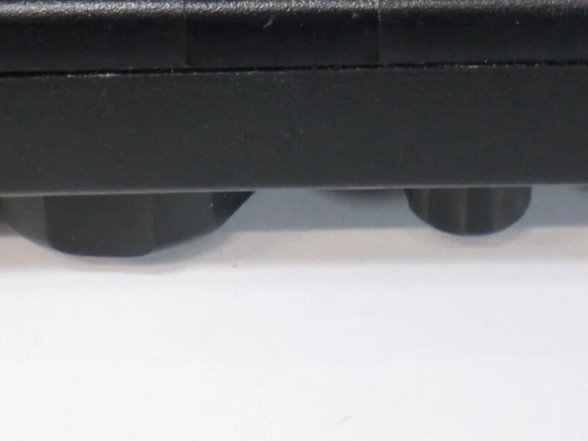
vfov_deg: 15.0
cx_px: 288
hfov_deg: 22.3
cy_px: -299
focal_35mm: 88
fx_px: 1495
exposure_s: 1/30
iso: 160
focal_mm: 4.5
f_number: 2.5
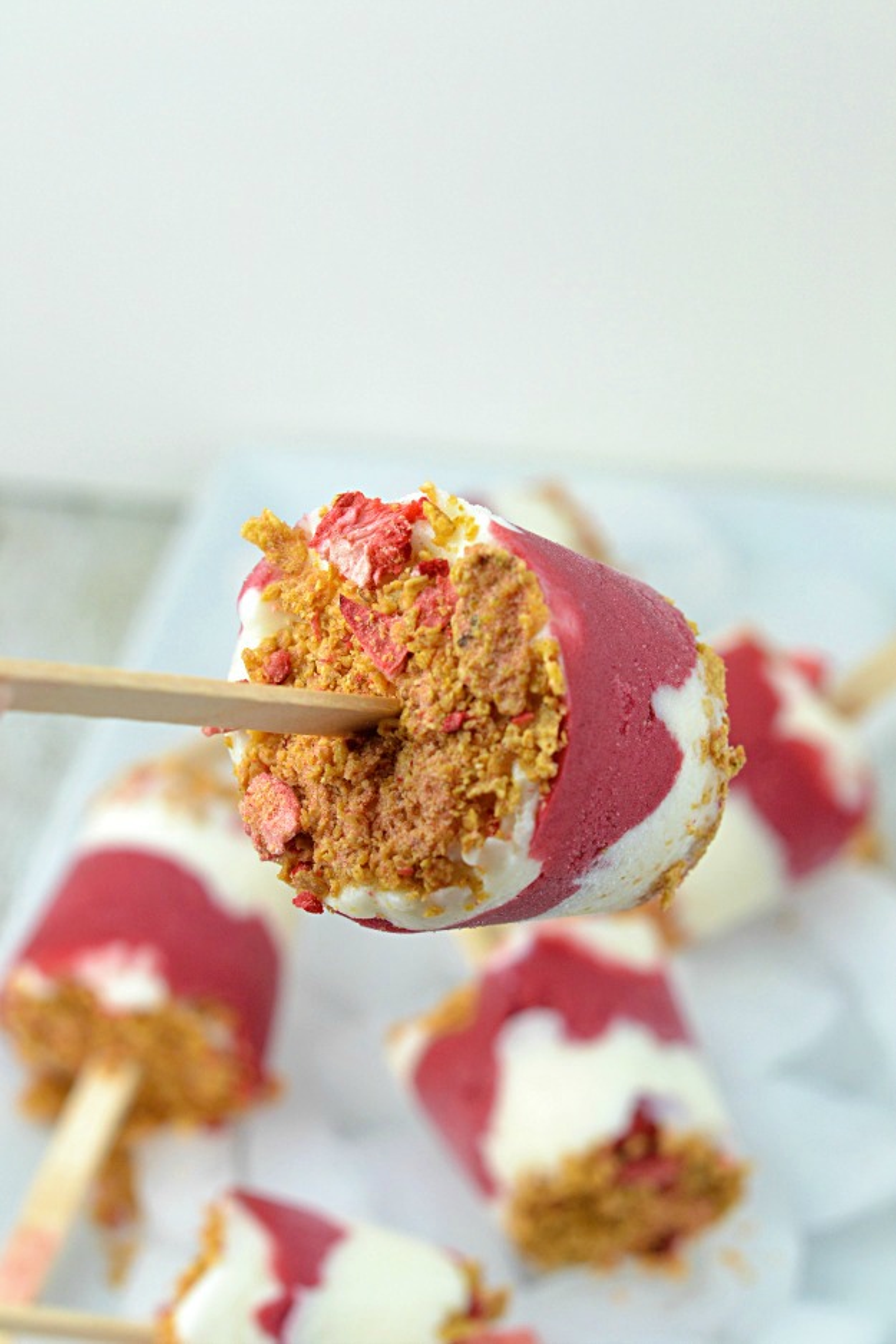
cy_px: 672
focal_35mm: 75
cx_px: 448
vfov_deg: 27.0
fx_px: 2801
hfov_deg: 18.2
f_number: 6.3
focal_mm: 50
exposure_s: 1/320
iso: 800
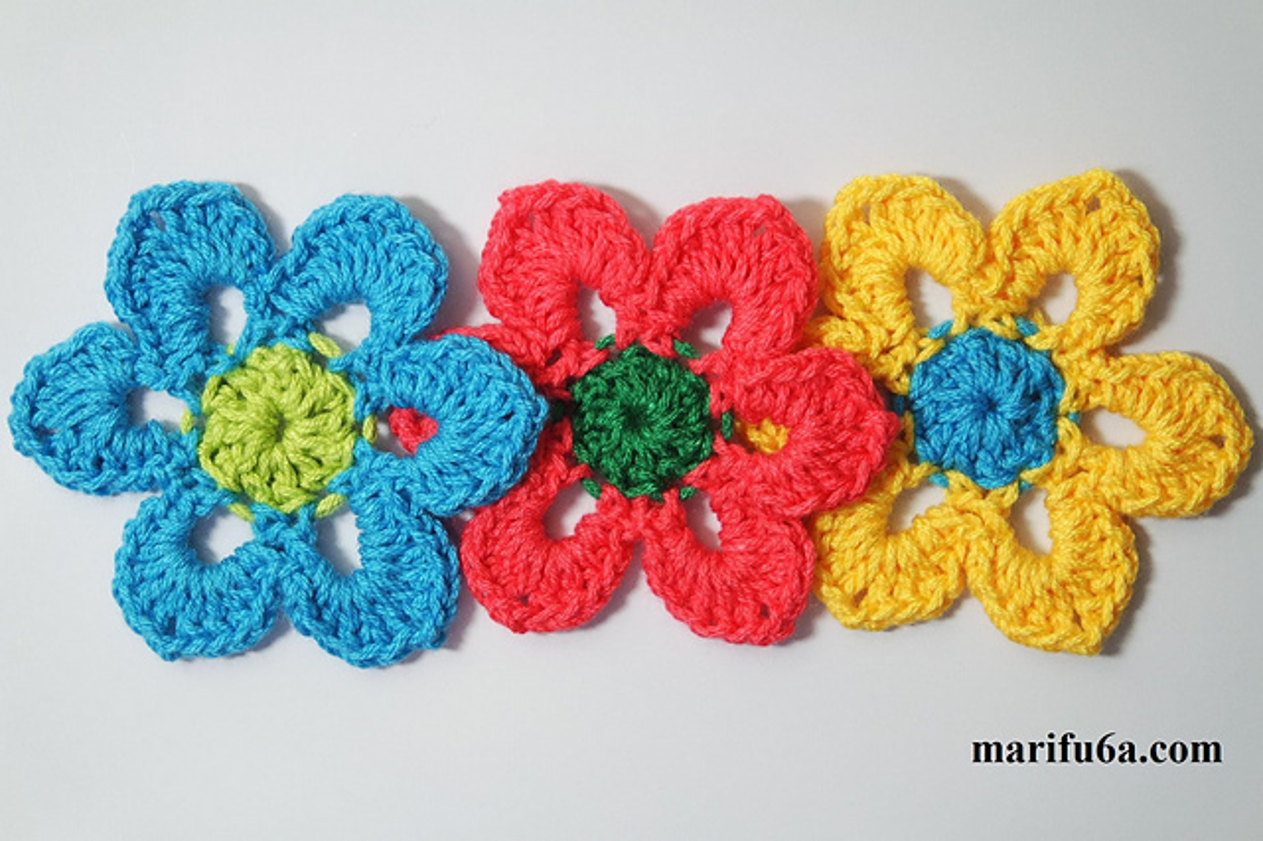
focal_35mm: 77
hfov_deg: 26.3
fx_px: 2700
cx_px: 632
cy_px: 420
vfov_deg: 17.7
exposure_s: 1/80
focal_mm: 50
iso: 400
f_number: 5.6
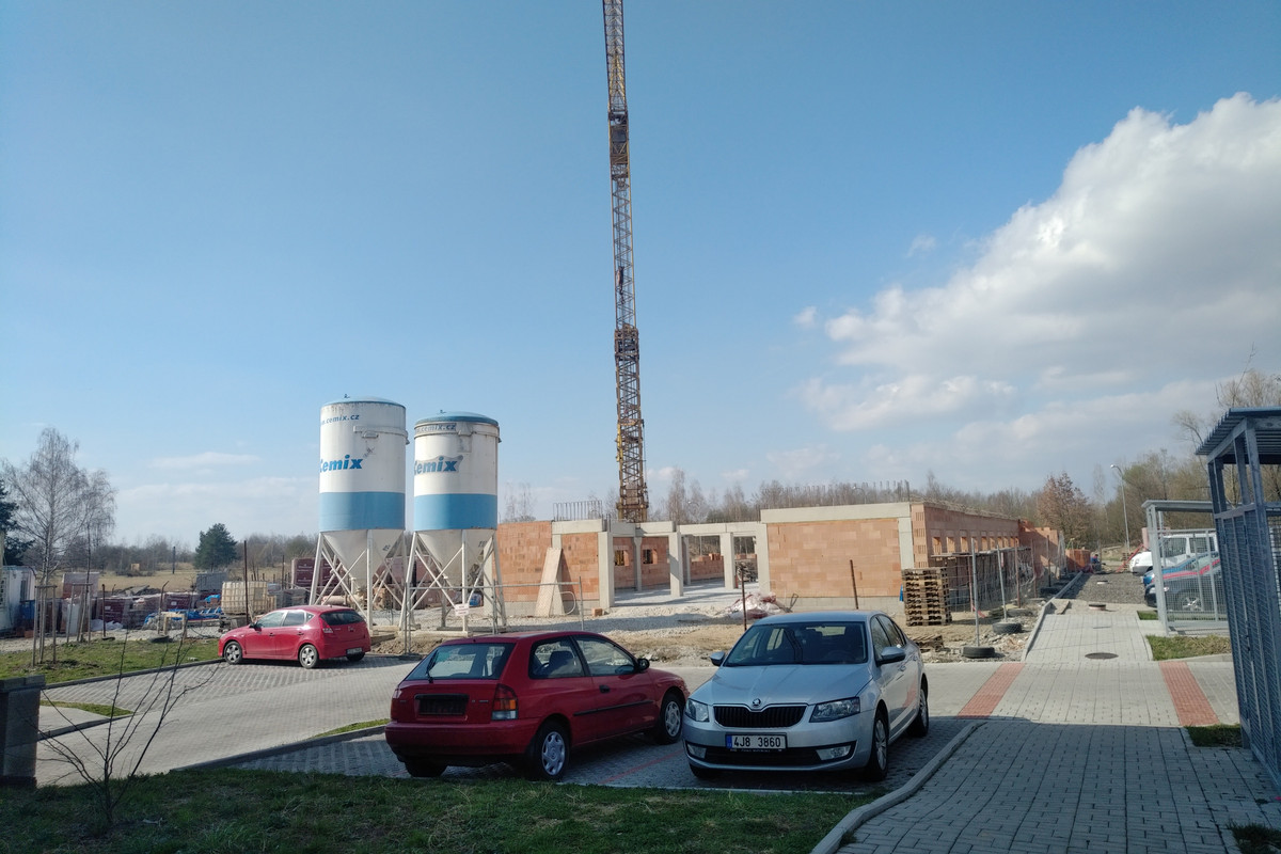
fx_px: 890
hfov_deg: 71.5
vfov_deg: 51.3
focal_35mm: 25
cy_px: 427
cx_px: 640
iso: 100
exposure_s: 1/1953
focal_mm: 4.52
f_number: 2
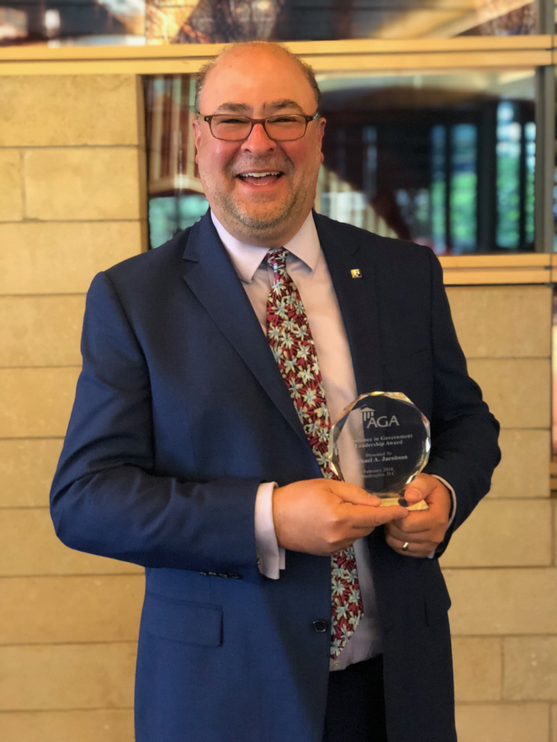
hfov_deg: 25.7
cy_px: 371
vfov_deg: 33.8
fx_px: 1223
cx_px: 278
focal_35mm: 57
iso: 1000
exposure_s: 1/60
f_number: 2.8
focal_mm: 6.6
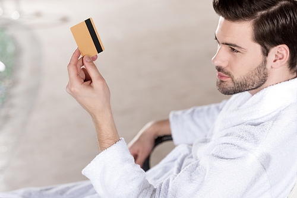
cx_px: 148
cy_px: 99
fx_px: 743
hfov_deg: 22.6
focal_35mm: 90
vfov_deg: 15.2
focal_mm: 90
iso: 160
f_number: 3.5
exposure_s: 1/200
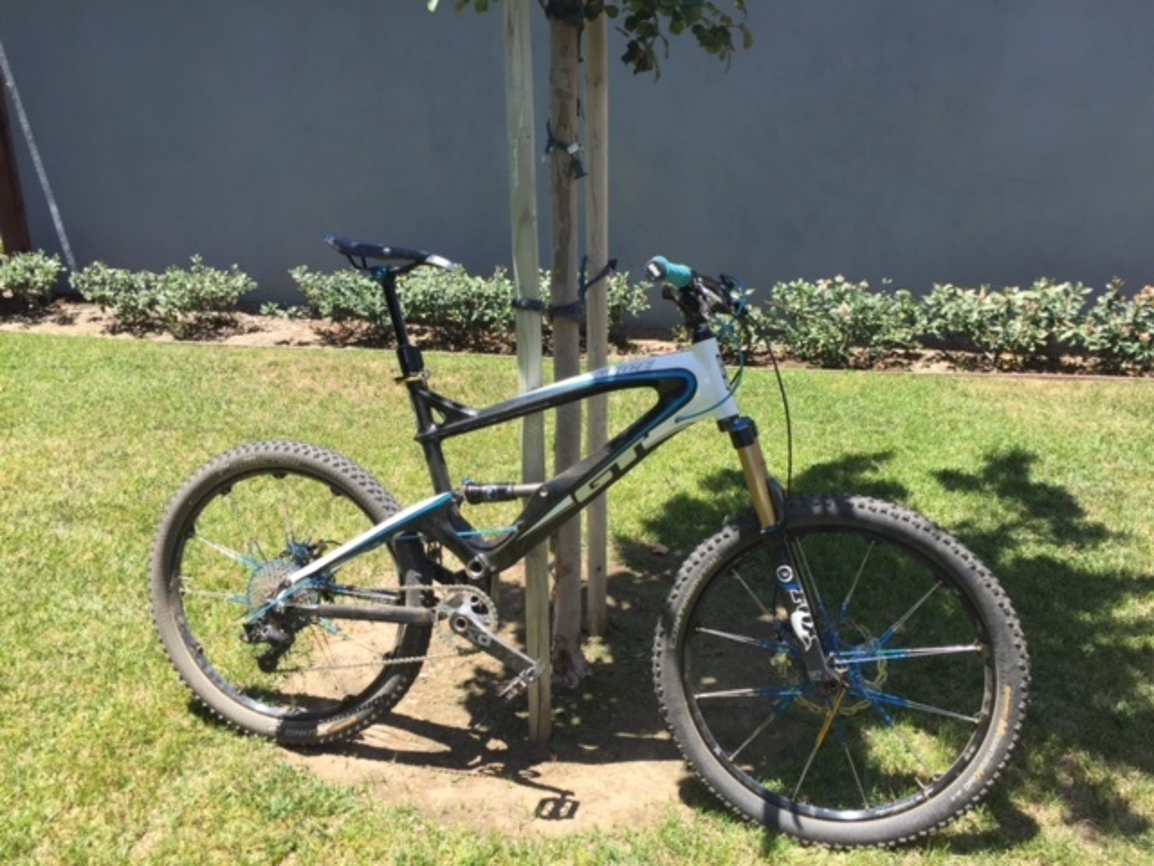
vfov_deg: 48.2
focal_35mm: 29
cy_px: 433
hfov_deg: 61.7
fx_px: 967
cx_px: 577
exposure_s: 1/807
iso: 32
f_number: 2.2
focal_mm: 4.15
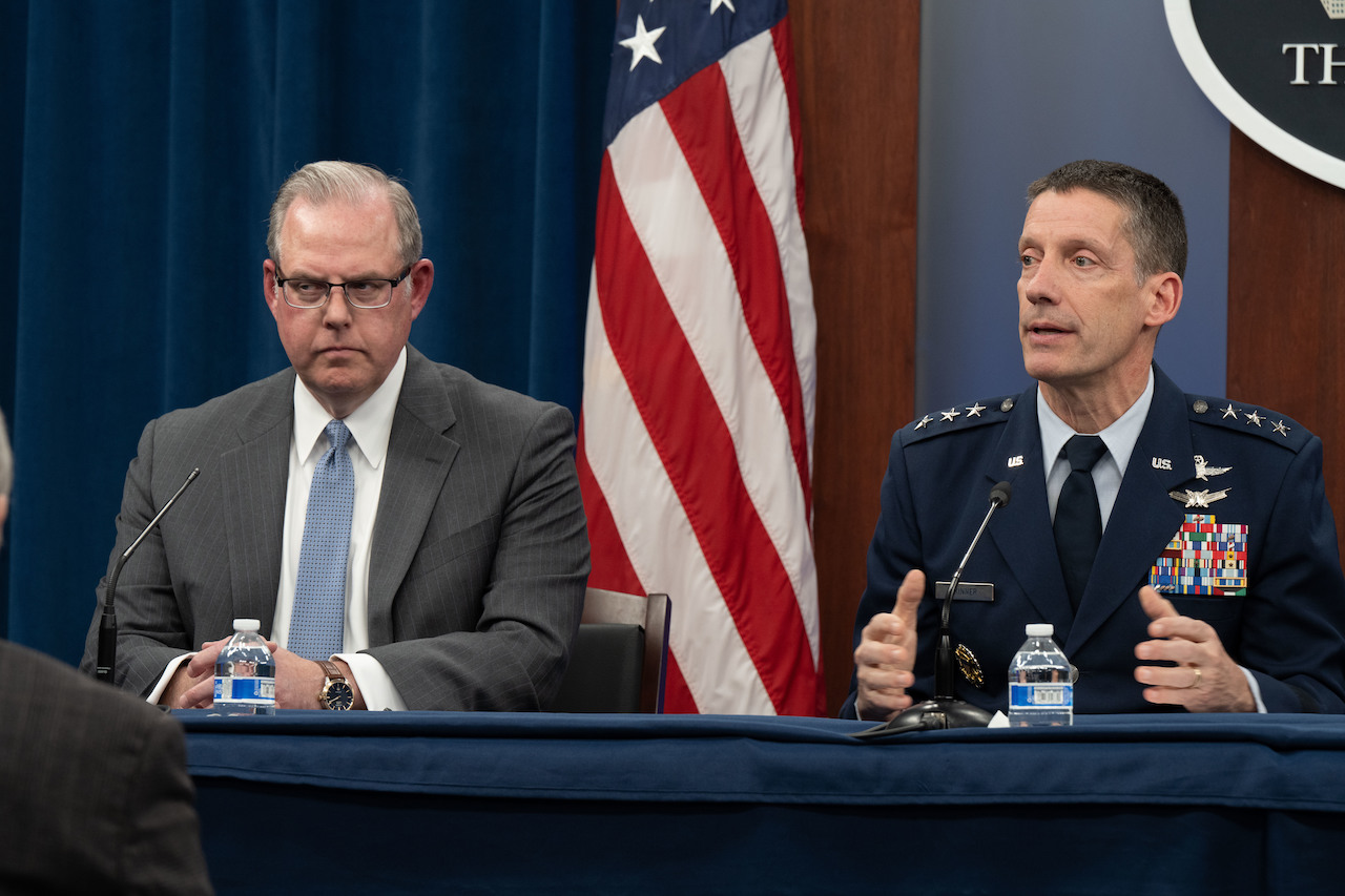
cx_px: 672
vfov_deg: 8.1
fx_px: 6350
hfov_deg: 12.1
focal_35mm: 170
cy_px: 448
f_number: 8
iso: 1000
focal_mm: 170
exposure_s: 1/100
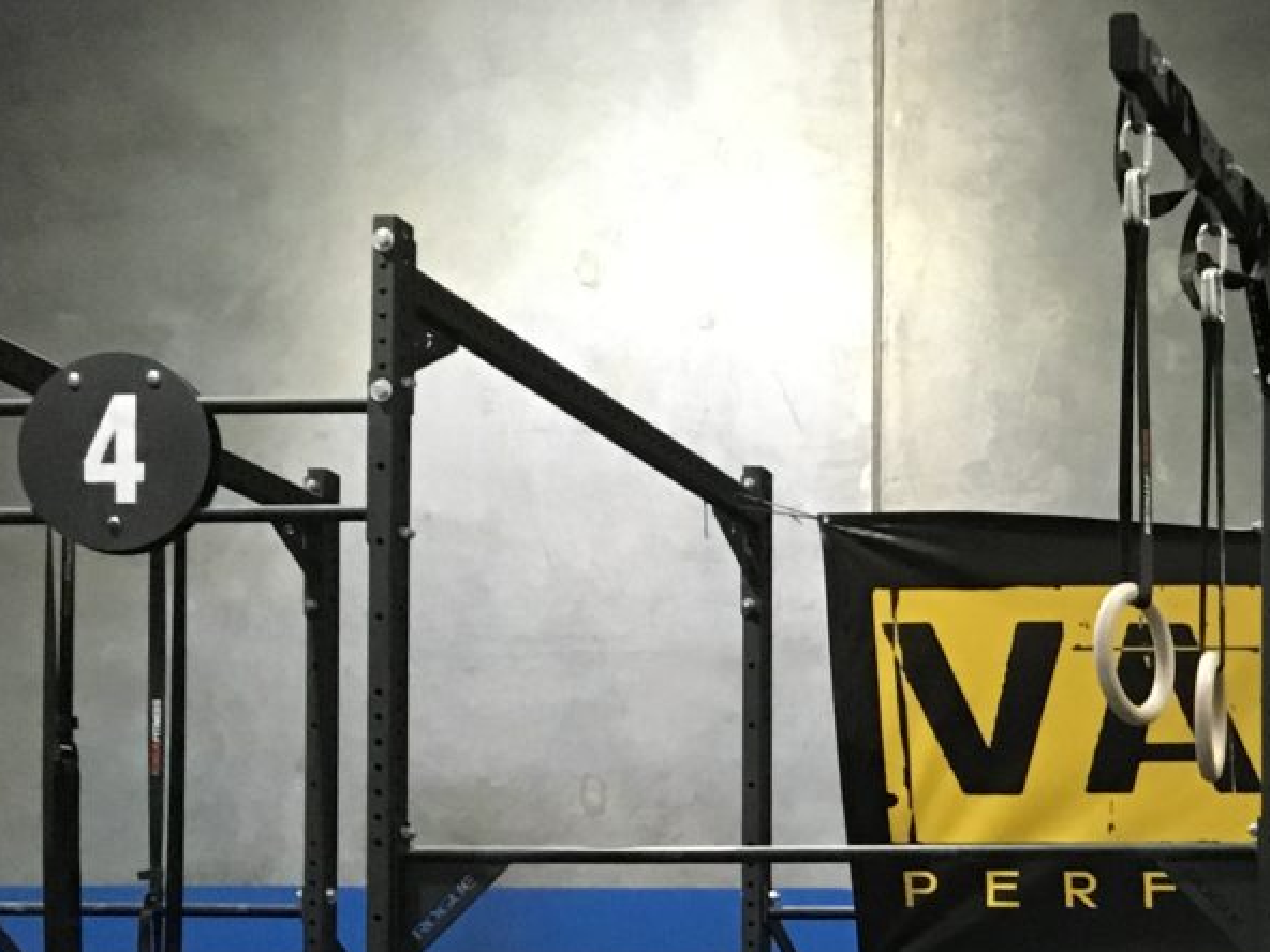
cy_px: 1424
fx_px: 3449
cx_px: 1916
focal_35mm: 94
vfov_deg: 14.7
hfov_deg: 18.4
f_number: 2.2
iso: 200
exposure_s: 1/25
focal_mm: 4.15
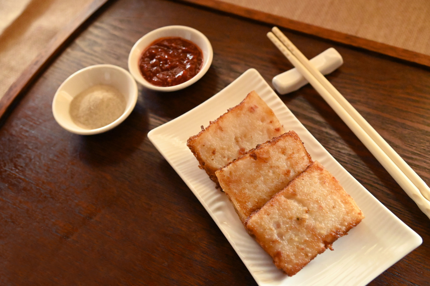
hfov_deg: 48.5
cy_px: 143
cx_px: 215
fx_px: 477
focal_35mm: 40
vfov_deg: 33.4
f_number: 5
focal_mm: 40
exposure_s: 1/800
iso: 20000
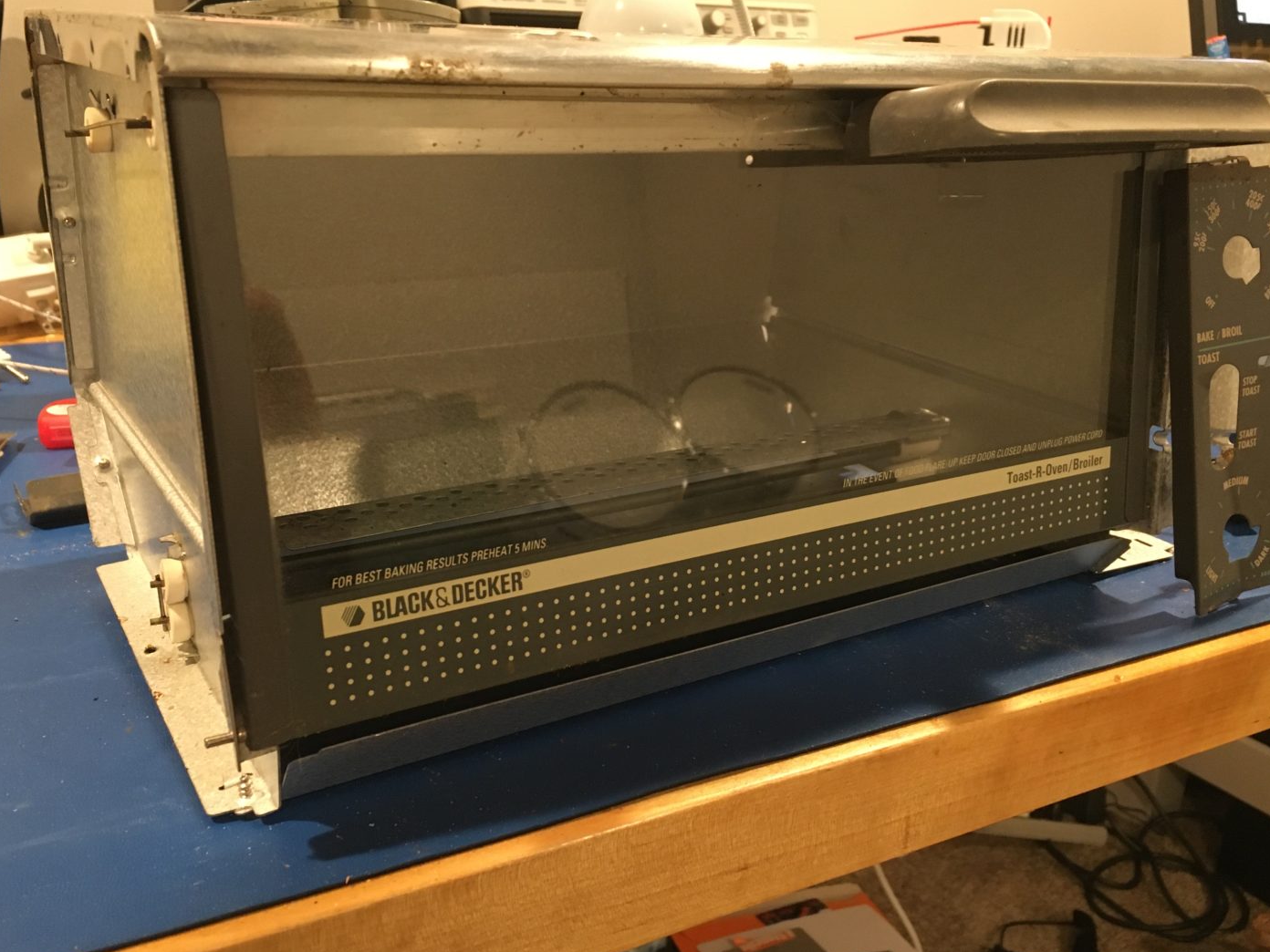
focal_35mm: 32
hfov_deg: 56.8
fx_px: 1174
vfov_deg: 44.2
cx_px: 653
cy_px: 495
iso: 200
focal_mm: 4.15
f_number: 2.2
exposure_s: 1/20
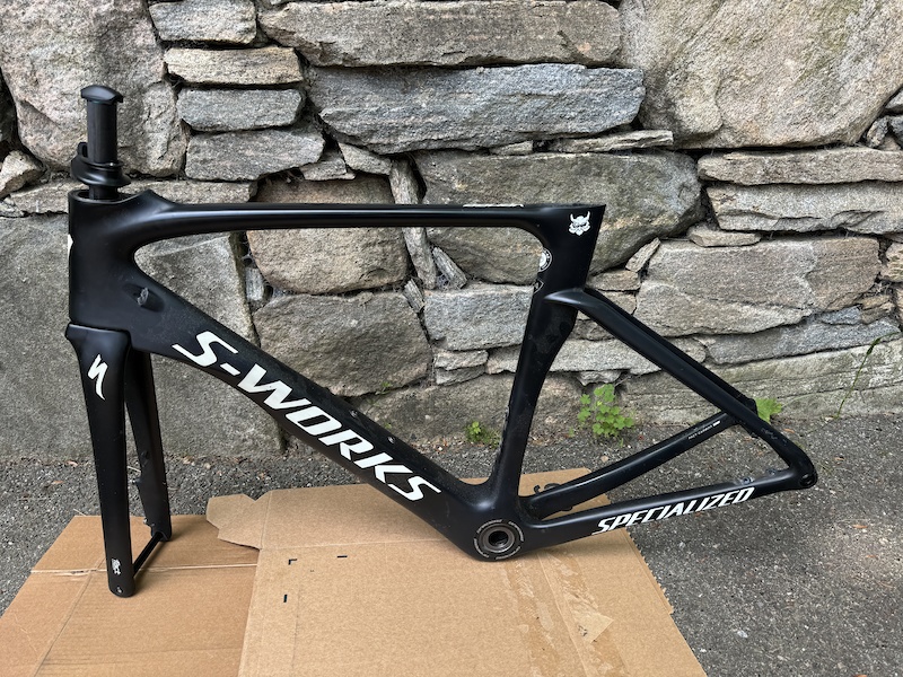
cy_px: 338
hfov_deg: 71.6
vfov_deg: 56.8
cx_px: 452
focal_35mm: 24
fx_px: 626
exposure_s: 1/306
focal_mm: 6.76
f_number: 1.78
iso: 80
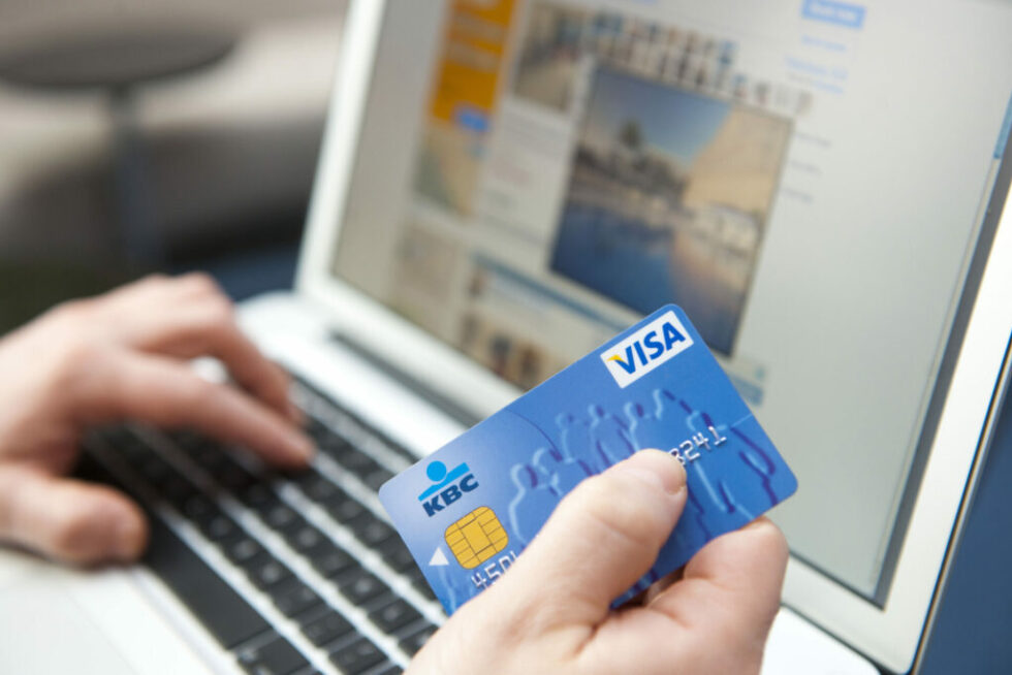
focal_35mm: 58
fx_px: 1631
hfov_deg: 34.5
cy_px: 338
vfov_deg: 23.4
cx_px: 506
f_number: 4
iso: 400
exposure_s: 1/80
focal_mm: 58
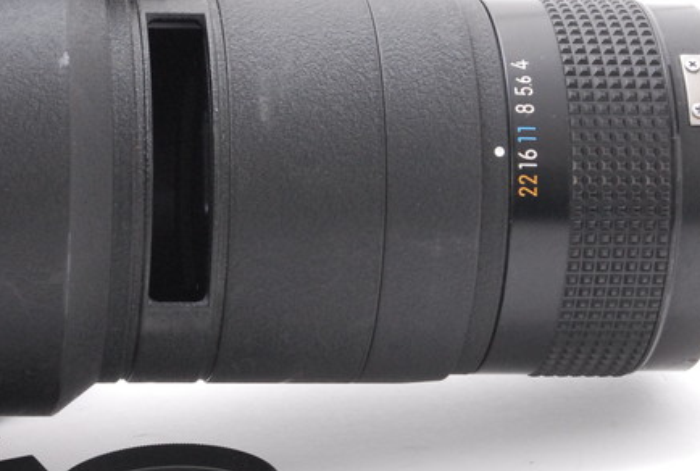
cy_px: 210
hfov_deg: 13.4
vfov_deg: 9.1
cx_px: 140
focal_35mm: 152
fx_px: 2962
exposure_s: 1/250
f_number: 18
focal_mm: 55
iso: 1000
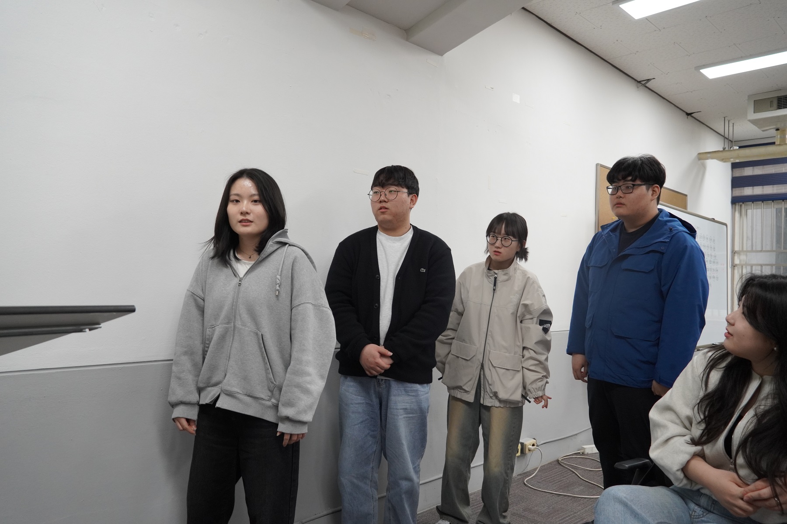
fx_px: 590
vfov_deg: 47.9
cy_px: 262
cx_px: 394
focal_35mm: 27
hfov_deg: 67.4
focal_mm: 18
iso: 1250
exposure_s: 1/160
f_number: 4
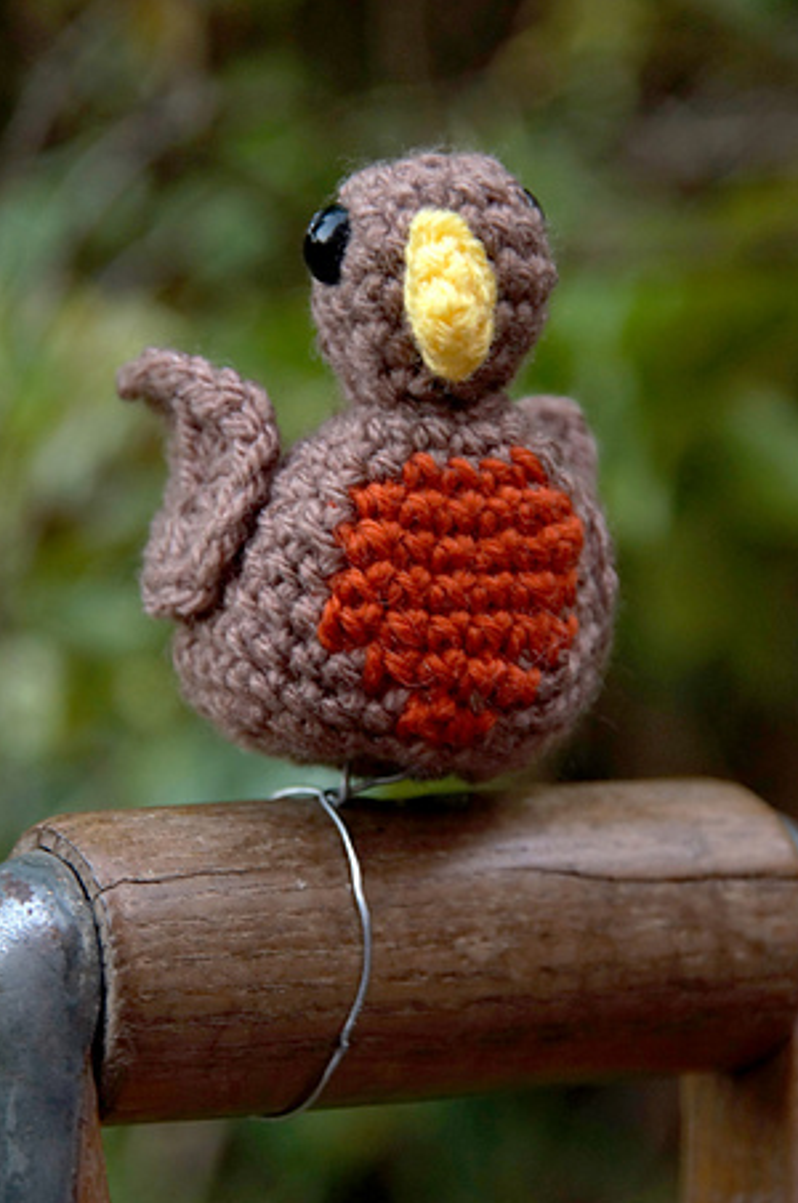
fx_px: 5536
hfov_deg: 8.2
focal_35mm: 166
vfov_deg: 12.4
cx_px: 404
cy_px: 591
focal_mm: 100
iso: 400
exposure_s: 1/30
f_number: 5.6
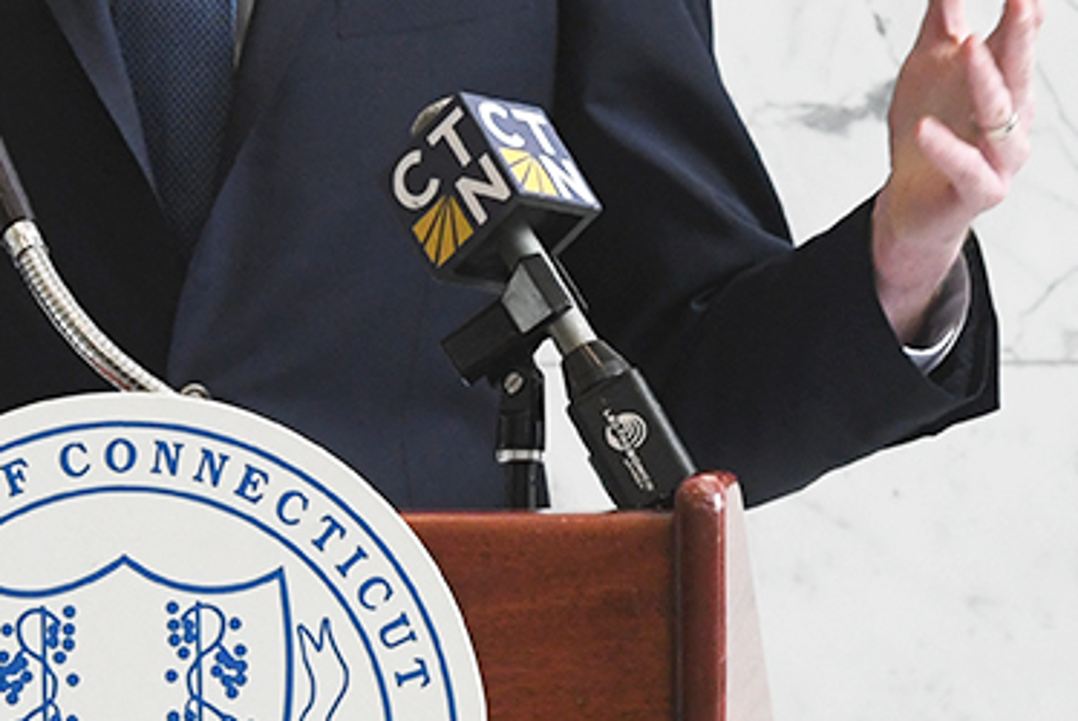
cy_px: 332
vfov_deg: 2.5
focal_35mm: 545
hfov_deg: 3.8
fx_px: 16332
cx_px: 349
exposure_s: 1/160
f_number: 6.3
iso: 1600
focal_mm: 102
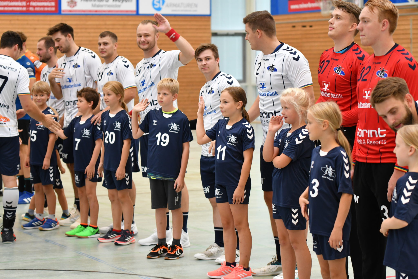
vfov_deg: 13.0
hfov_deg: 19.5
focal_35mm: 105
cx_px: 209
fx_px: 1219
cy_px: 140
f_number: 2.8
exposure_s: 1/640
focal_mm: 70
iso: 1600
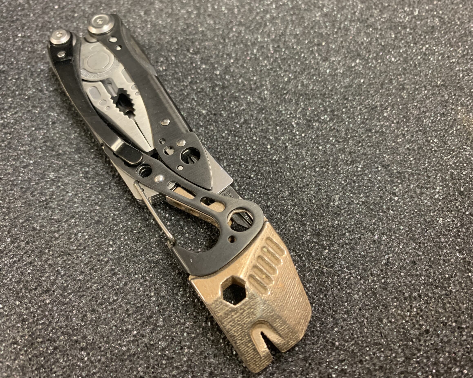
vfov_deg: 51.5
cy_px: 192
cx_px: 222
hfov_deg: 62.2
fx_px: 392
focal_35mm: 28
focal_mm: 4.25
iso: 400
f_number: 1.8
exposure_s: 1/40
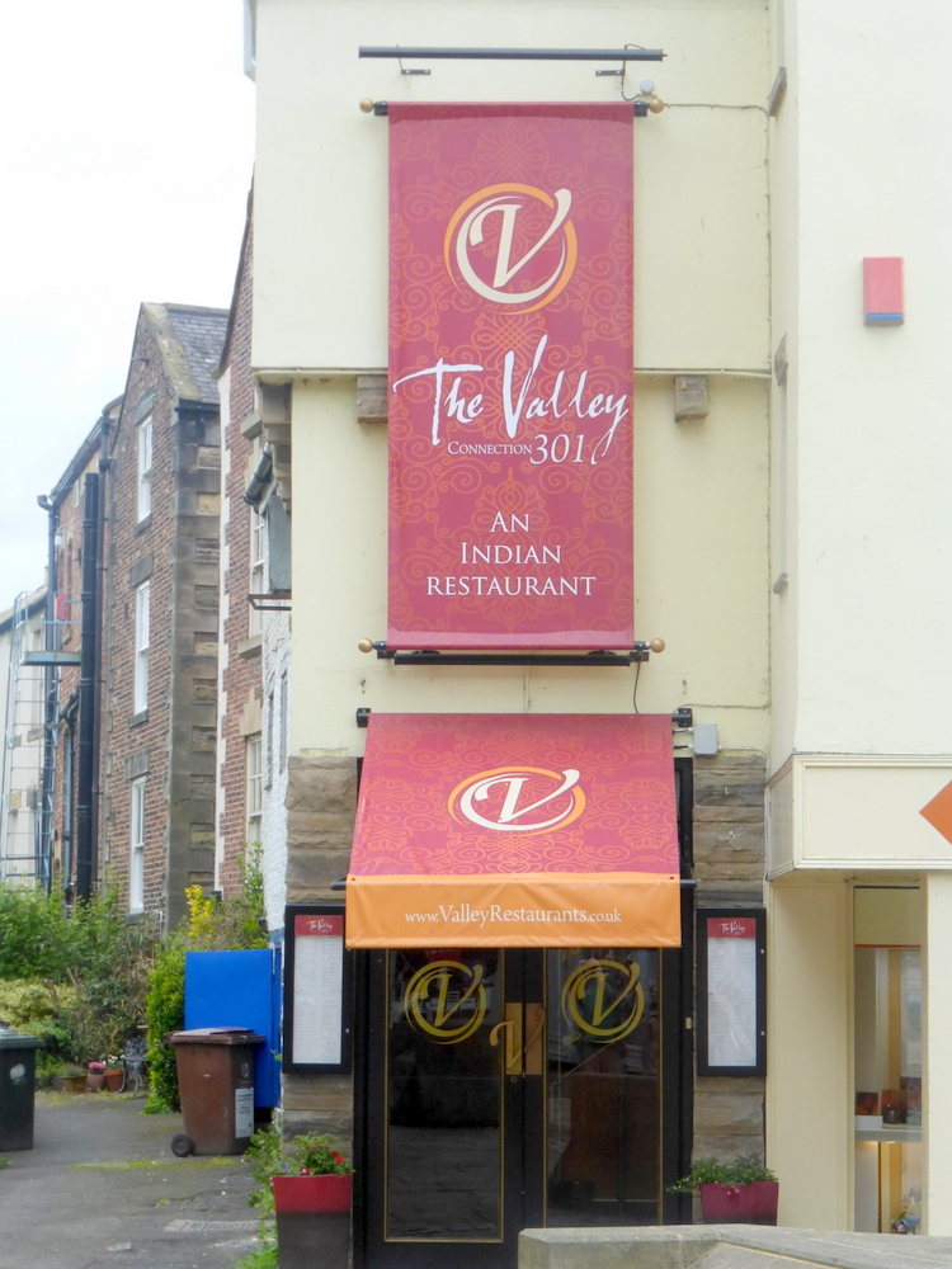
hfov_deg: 16.4
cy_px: 634
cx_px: 476
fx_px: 3300
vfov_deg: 21.8
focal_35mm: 90
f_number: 5.2
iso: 200
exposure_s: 1/200
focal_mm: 16.1
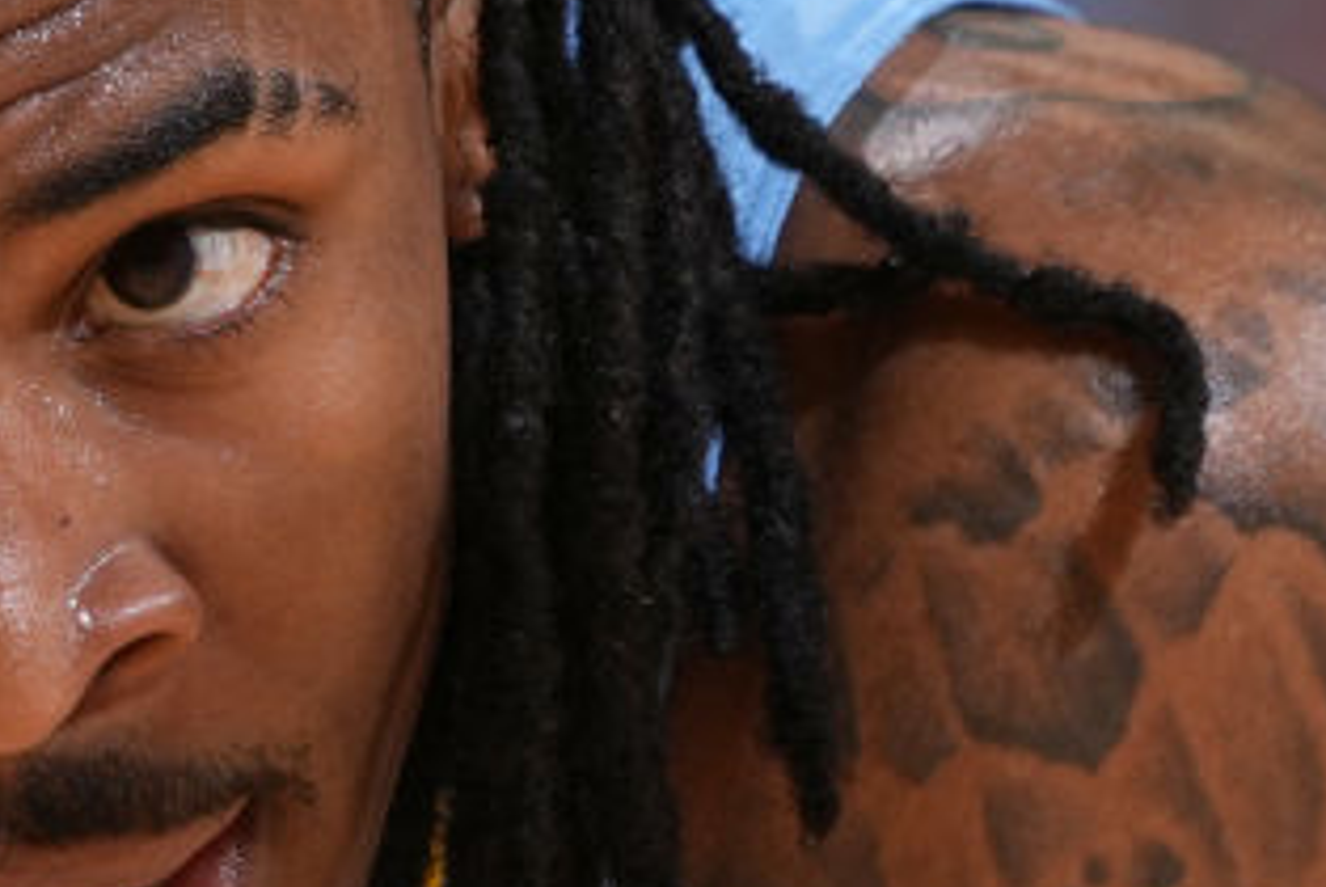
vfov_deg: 0.5
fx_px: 108130
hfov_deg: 0.7
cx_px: -287
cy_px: -11
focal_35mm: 2933
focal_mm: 600
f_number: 6.3
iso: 400
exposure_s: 1/400
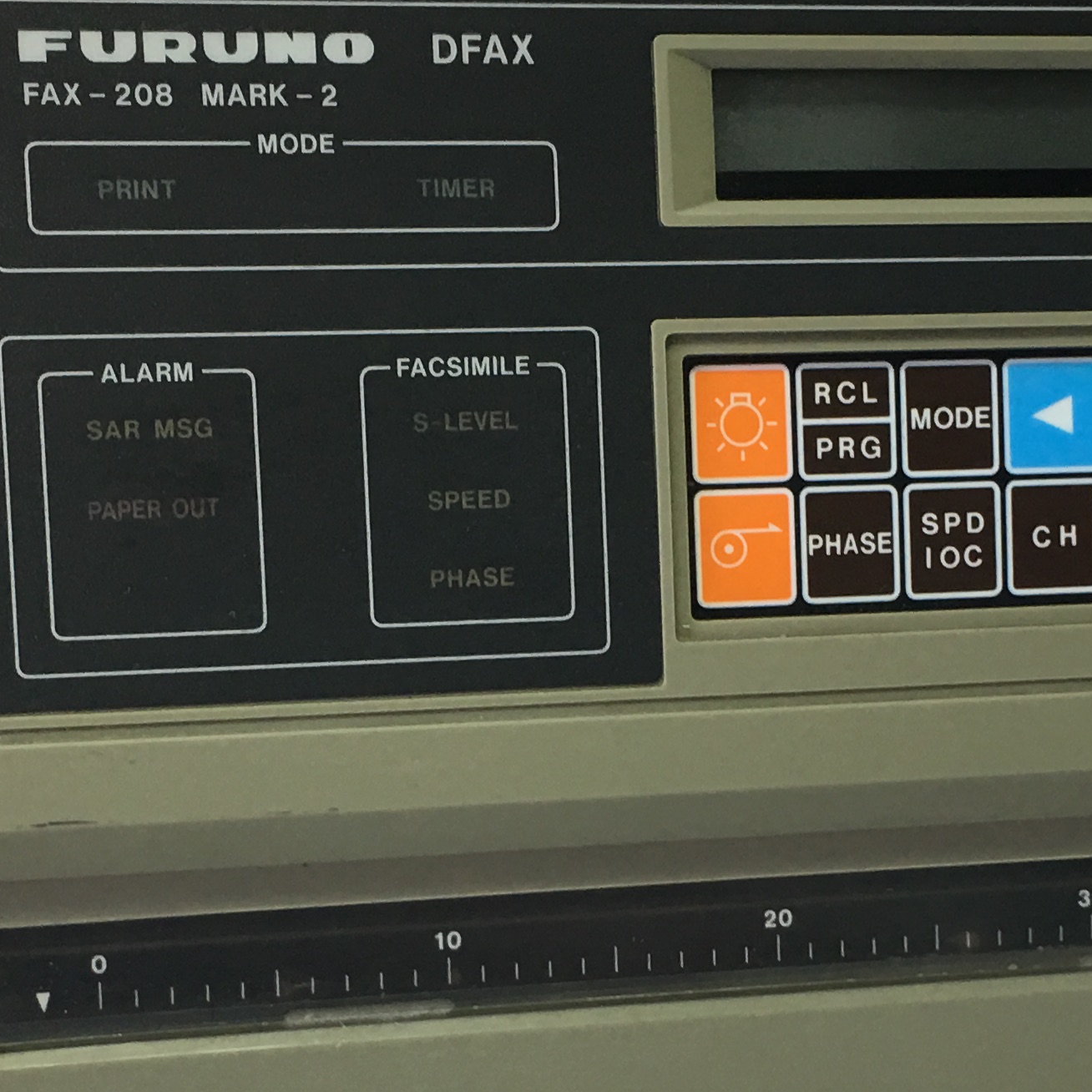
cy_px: 826
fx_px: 2820
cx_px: 641
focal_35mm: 79
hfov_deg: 21.9
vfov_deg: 21.7
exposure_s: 1/17
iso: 32
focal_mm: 4.15
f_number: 2.2
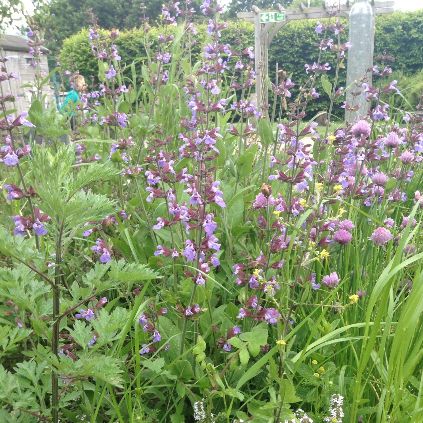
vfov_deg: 41.2
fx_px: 553
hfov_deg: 41.9
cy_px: 288
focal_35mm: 40
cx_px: 212
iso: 25
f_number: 2.4
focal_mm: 3.3
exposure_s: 1/251
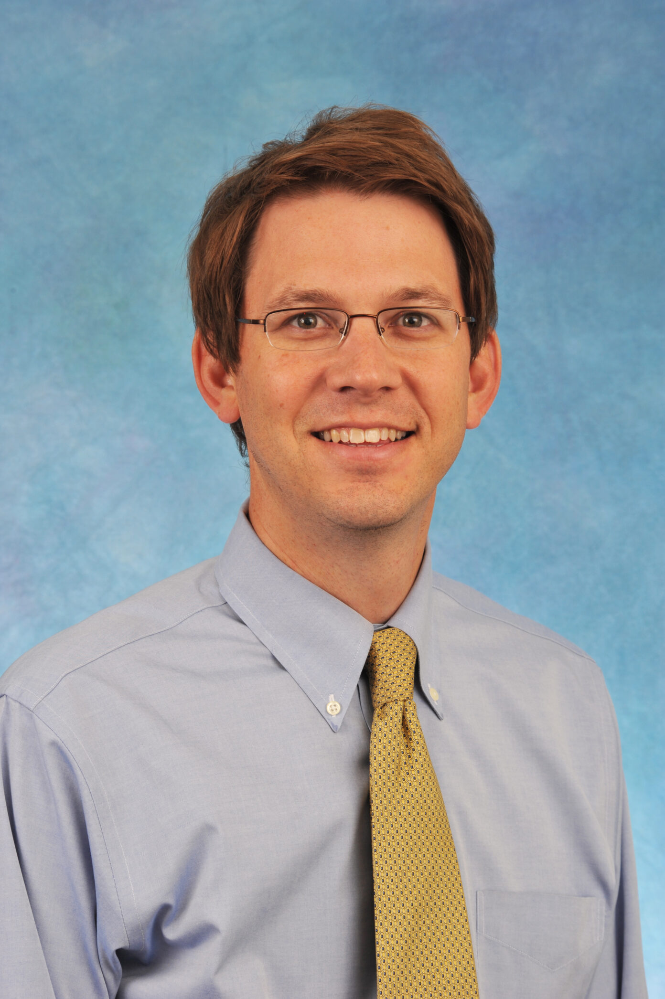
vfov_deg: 20.0
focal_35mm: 102
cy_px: 500
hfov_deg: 13.4
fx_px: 2830
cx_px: 332
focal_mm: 102
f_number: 14
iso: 250
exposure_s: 1/125
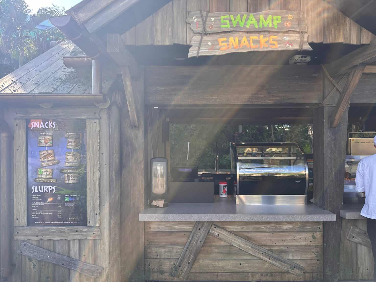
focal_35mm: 24
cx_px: 188
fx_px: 261
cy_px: 141
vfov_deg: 56.8
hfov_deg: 71.6
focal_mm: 6.86
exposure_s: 1/850
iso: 80
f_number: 1.78
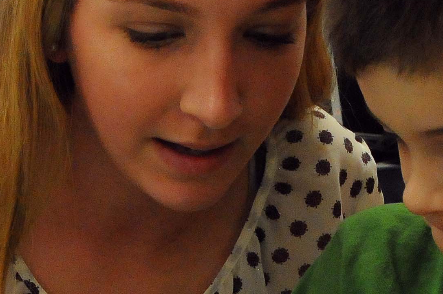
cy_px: 248
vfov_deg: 9.6
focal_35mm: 142
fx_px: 1745
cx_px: 313
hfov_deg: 14.4
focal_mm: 24
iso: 2000
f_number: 9
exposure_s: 1/50
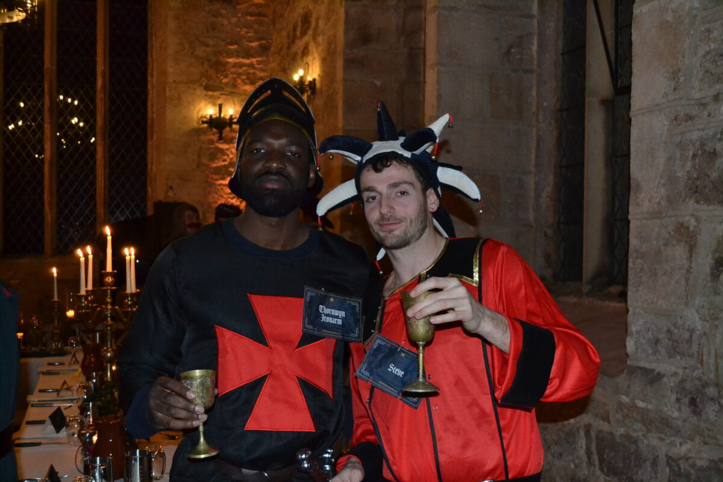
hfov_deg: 46.4
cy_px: 241
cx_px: 362
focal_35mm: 42
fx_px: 843
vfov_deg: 31.9
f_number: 4.5
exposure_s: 1/60
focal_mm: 28
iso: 3200
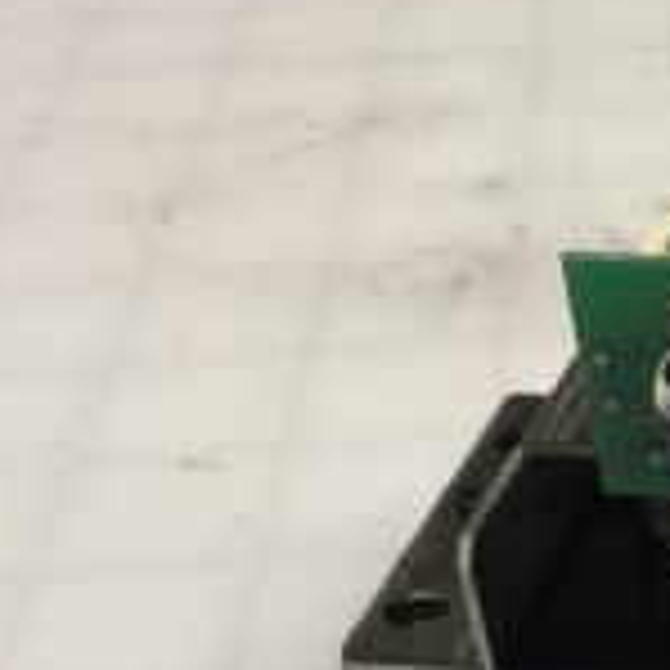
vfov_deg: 16.0
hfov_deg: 15.0
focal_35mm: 103
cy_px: 877
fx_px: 2255
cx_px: 1151
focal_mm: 4.15
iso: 40
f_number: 2.2
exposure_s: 1/30
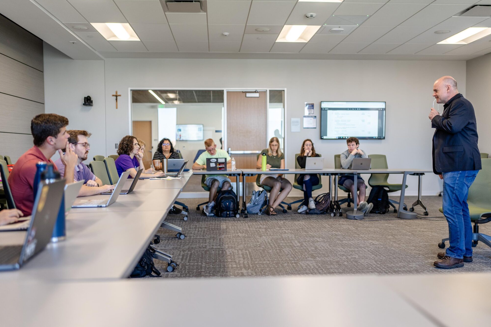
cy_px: 166
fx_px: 491
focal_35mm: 36
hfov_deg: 53.1
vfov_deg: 36.9
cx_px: 248
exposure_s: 1/250
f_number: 1.4
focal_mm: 35
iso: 160
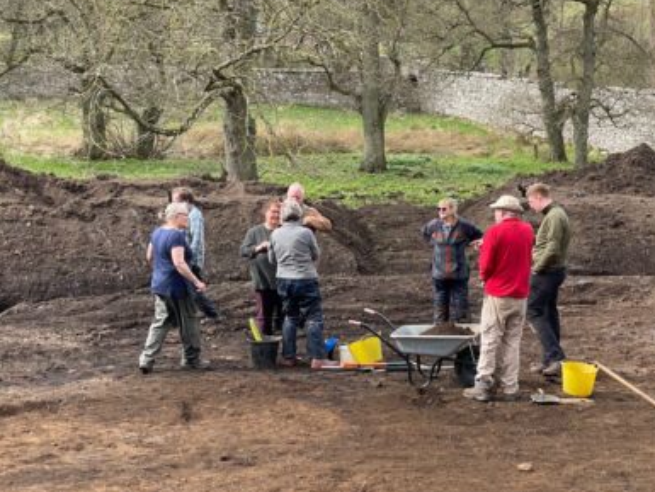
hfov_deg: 28.9
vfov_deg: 21.9
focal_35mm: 67
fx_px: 1268
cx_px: 364
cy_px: 180
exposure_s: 1/355
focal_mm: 6
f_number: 2
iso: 25
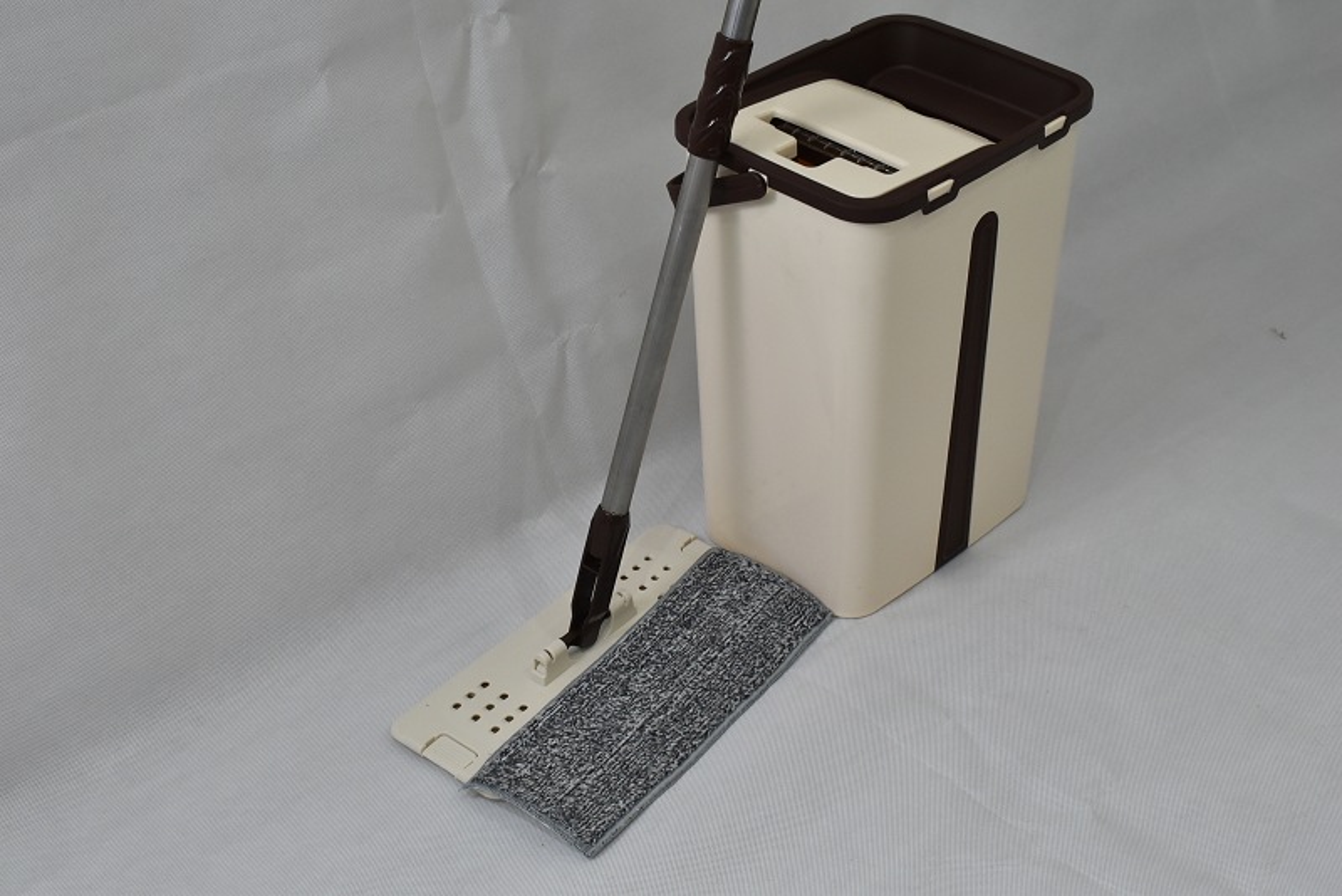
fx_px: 1902
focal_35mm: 51
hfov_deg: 38.9
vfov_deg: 26.5
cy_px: 448
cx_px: 671
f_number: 8
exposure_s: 1/50
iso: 800
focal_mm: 34
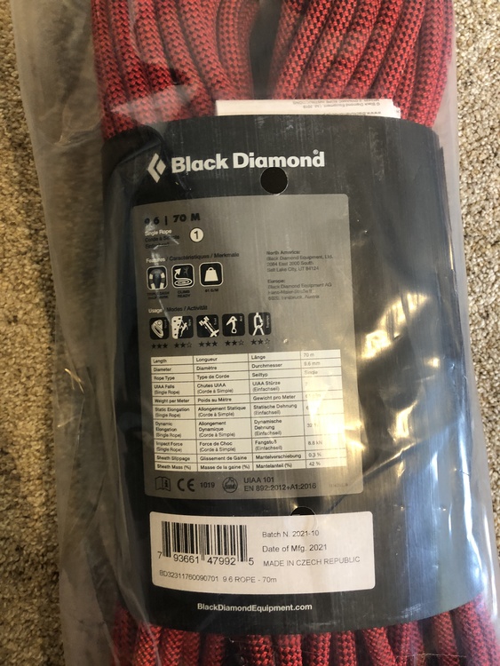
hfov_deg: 49.8
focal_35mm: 28
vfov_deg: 63.4
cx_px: 250
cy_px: 333
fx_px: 539
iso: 50
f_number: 1.8
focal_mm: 4
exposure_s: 1/15
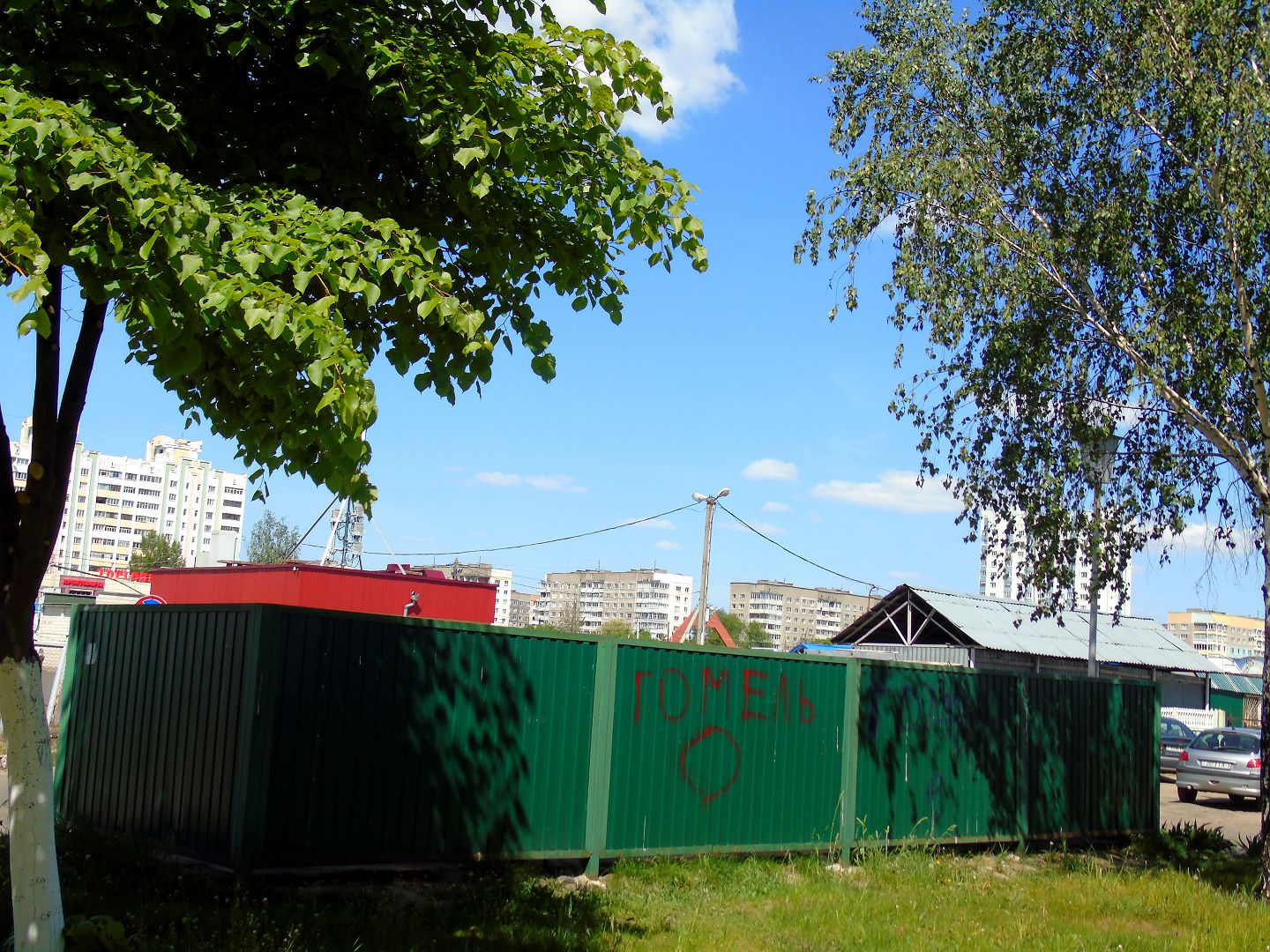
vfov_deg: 36.0
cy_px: 476
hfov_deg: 46.8
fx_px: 1468
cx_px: 635
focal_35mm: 40
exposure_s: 1/500
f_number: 3.9
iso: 80
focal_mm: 7.1
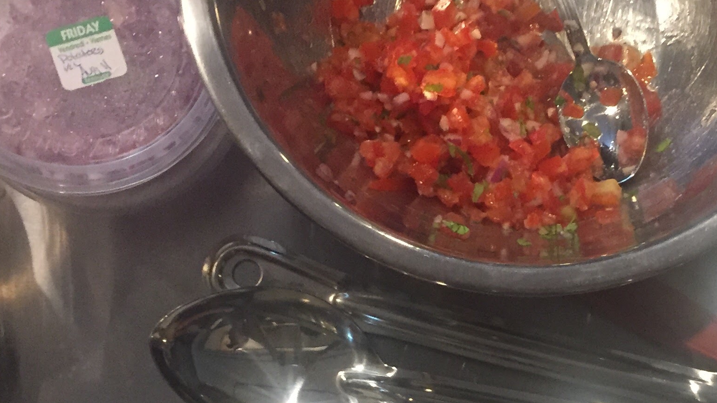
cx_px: 547
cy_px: 442
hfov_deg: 30.8
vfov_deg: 17.4
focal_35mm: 67
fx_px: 1274
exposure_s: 1/30
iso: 250
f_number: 2.2
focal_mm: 4.15
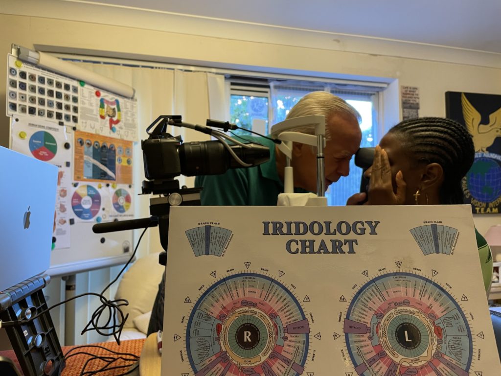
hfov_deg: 67.3
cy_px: 188
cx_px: 250
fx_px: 376
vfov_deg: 53.1
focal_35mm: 26
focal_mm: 4.2
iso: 160
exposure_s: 1/50
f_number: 1.6
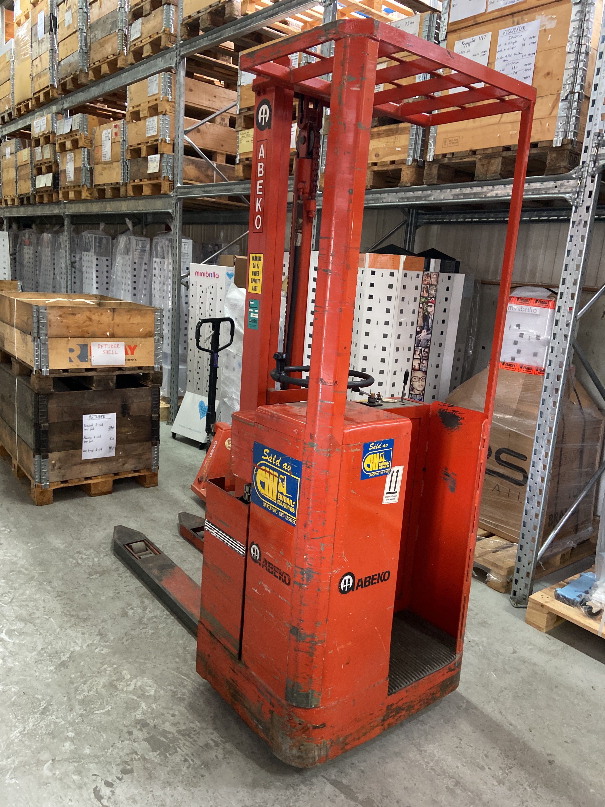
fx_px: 606
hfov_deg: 53.1
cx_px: 302
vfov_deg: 67.3
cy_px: 404
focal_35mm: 26
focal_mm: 4.25
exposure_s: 1/33
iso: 320
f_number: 1.8
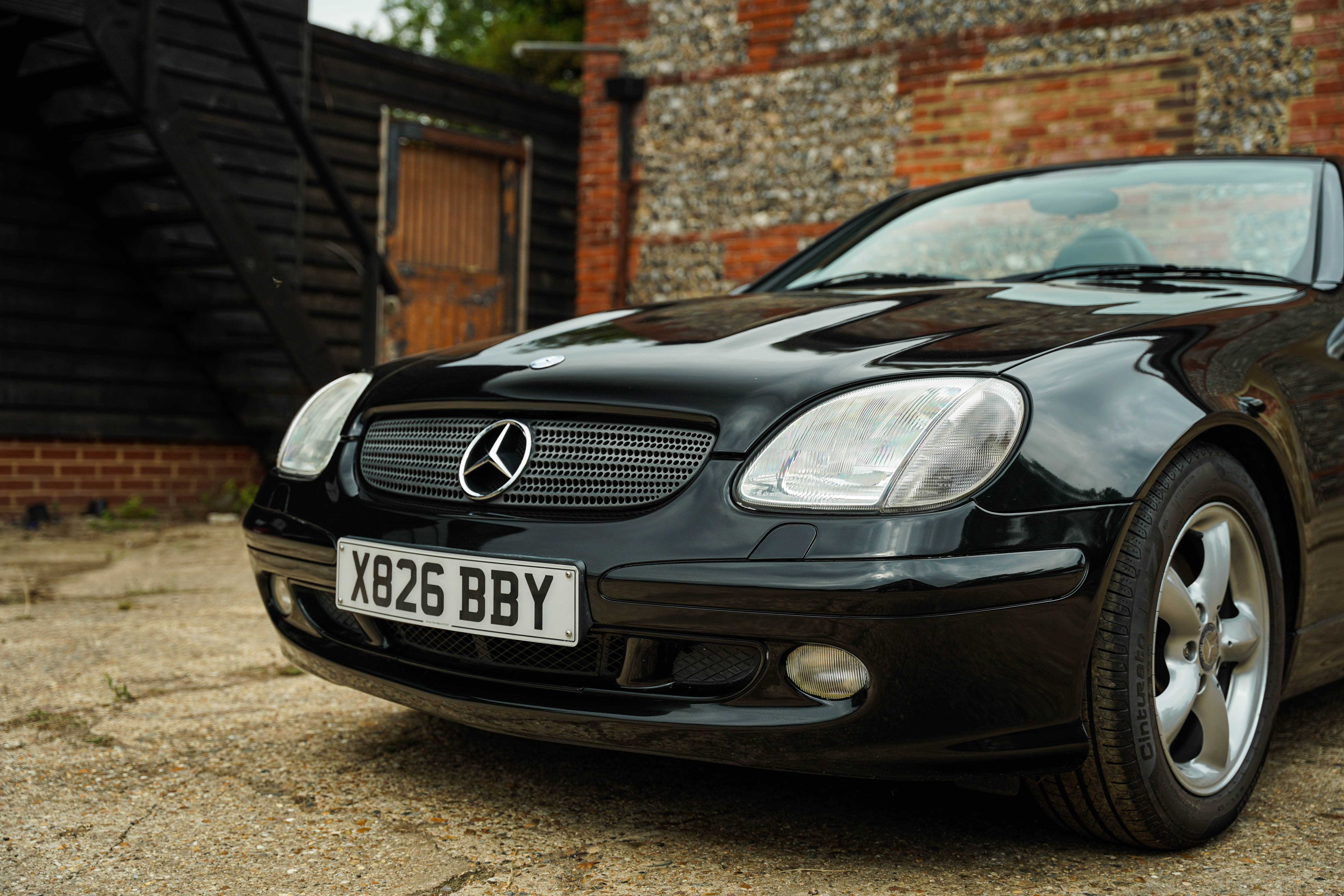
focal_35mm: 44
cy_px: 448
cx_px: 672
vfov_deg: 30.6
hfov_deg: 44.6
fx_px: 1639
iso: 200
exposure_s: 1/640
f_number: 3.2
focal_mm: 43.9
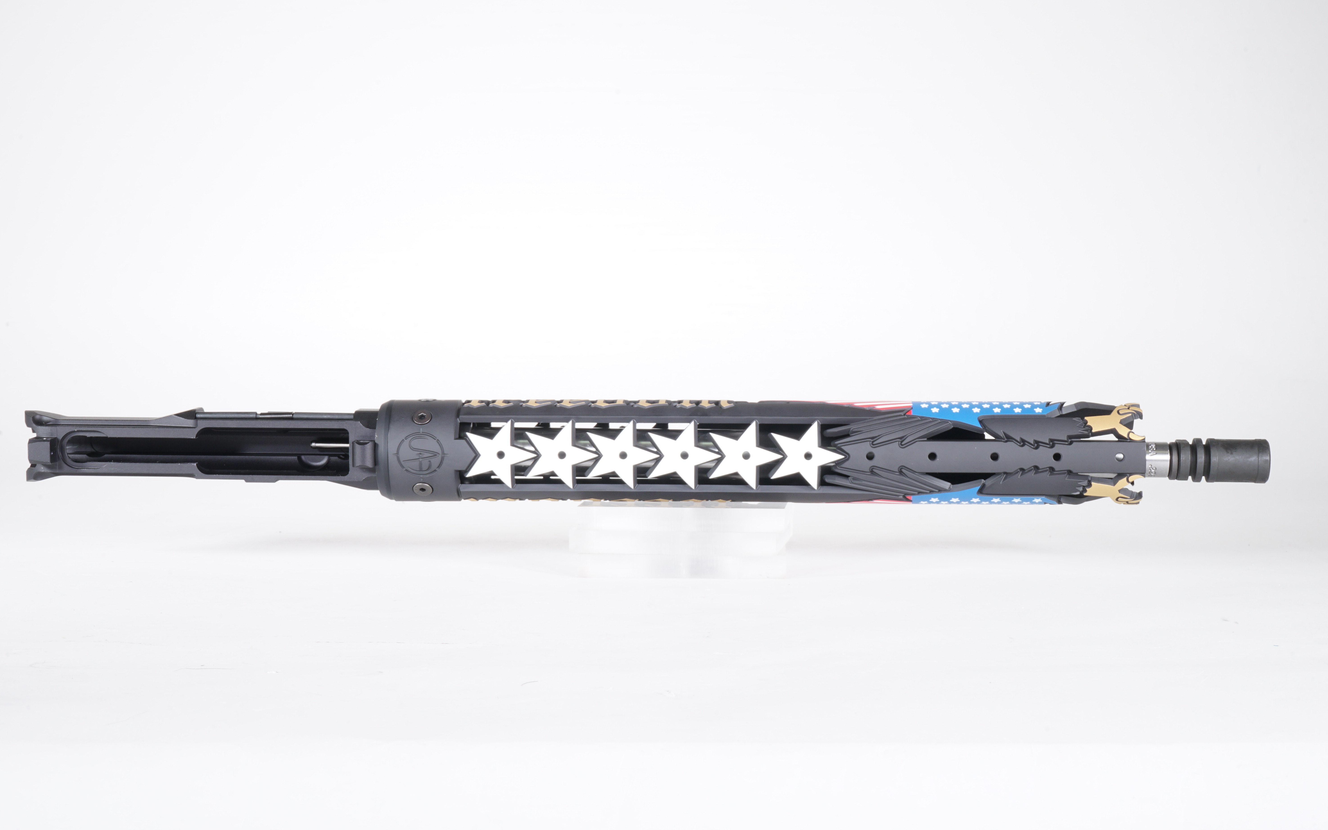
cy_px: 423
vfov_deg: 20.3
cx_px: 663
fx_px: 2316
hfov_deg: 32.0
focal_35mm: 64
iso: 200
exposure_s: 1/2.5
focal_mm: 62
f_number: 22
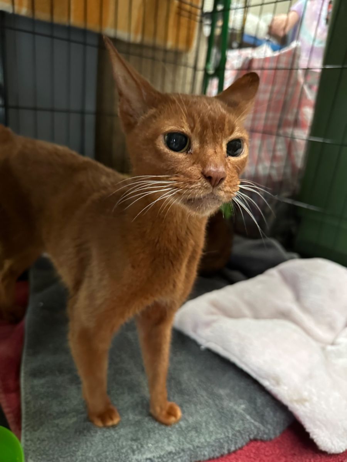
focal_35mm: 24
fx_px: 321
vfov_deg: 71.6
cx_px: 174
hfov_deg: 56.8
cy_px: 231
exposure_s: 1/33
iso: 1000
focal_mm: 6.86
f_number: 1.78
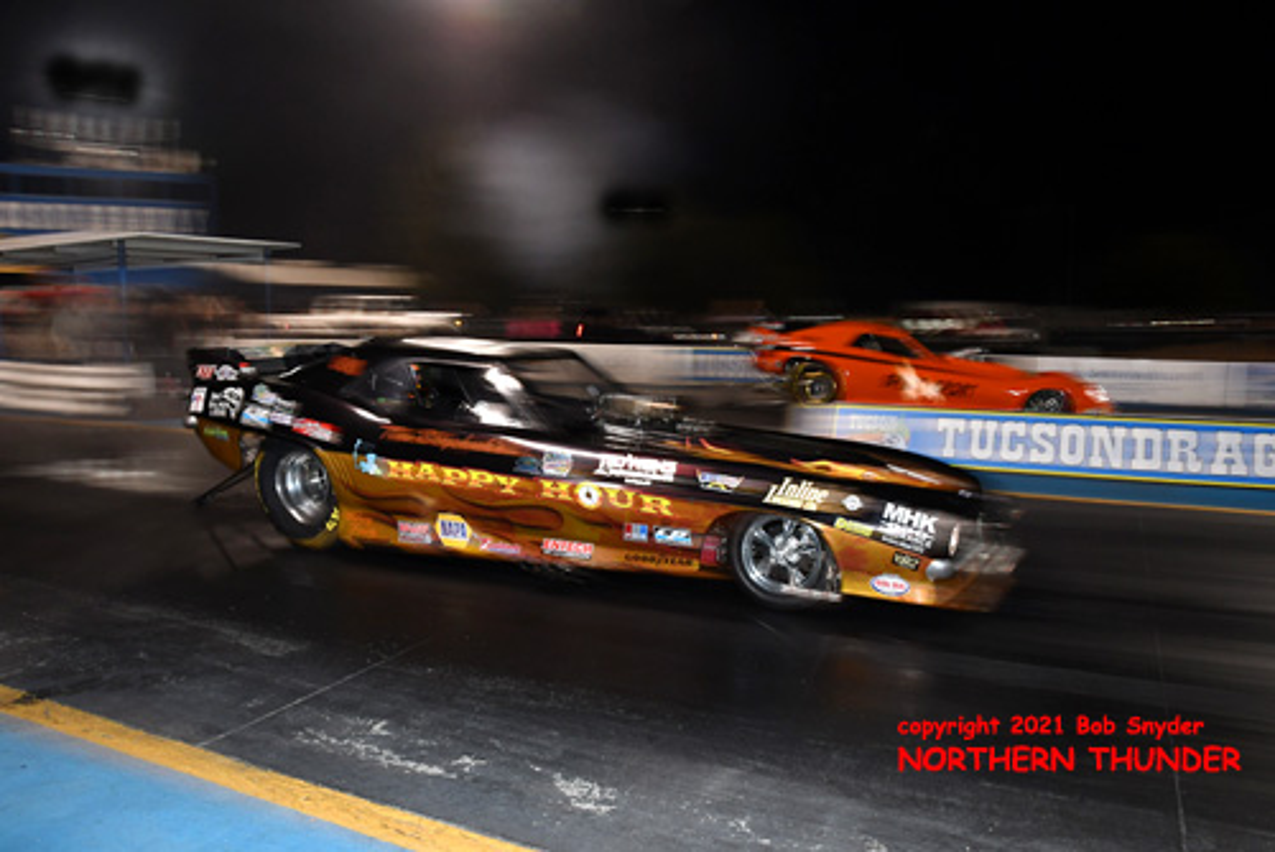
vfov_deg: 53.2
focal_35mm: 24
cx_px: 638
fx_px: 850
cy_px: 426
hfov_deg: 73.7
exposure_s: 1/30
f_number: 5.6
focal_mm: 16
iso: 640
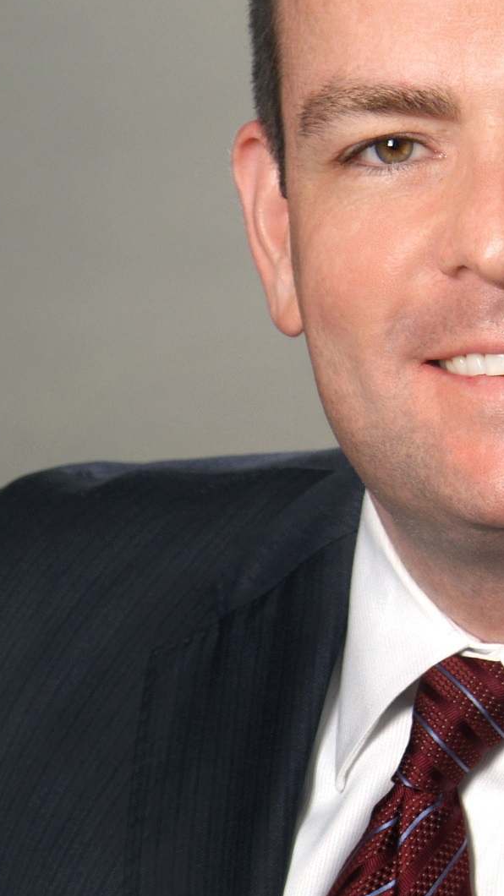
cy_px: 583
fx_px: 5252
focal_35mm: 221
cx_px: 507
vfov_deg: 9.7
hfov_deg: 5.5
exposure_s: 1/125
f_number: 6.7
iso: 160
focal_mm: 70
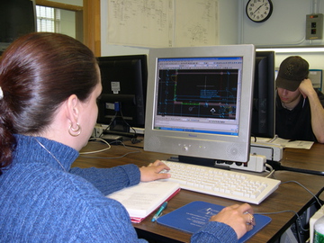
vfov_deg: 37.7
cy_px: 122
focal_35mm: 38
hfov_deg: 49.0
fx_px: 356
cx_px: 162
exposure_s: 1/30
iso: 100
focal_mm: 8
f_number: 2.8
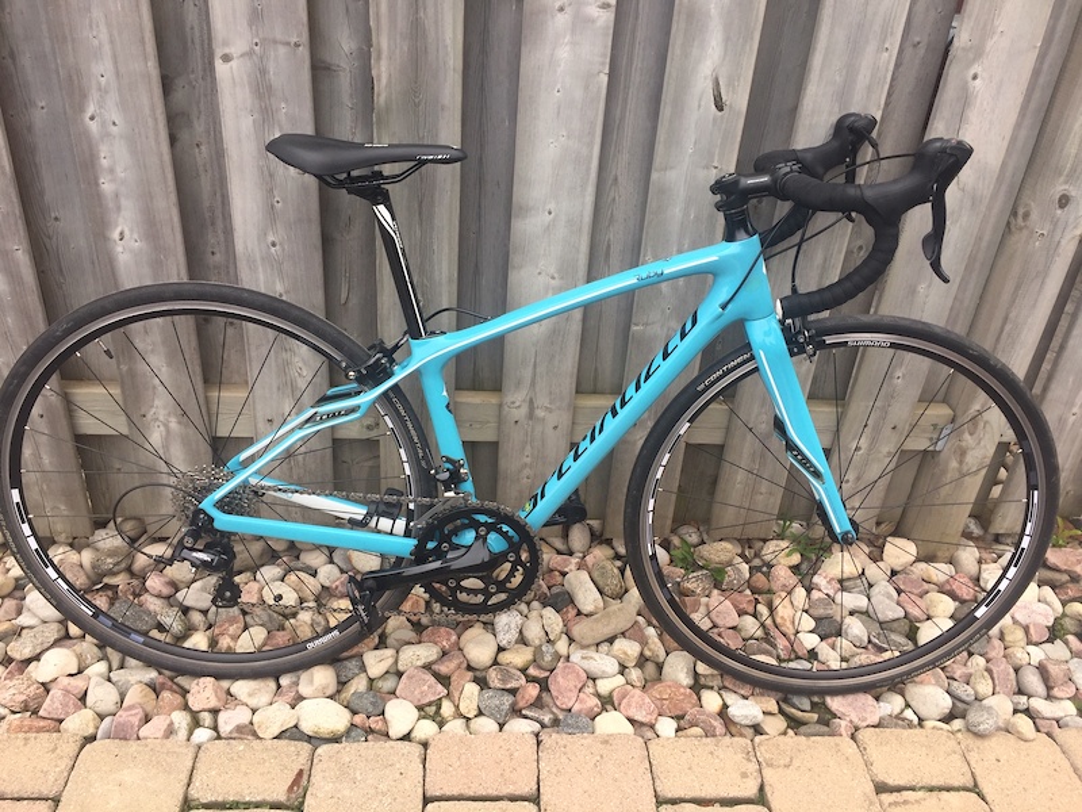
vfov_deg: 48.2
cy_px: 406
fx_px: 906
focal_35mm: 29
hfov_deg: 61.7
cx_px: 541
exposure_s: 1/520
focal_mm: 4.15
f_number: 2.2
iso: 32
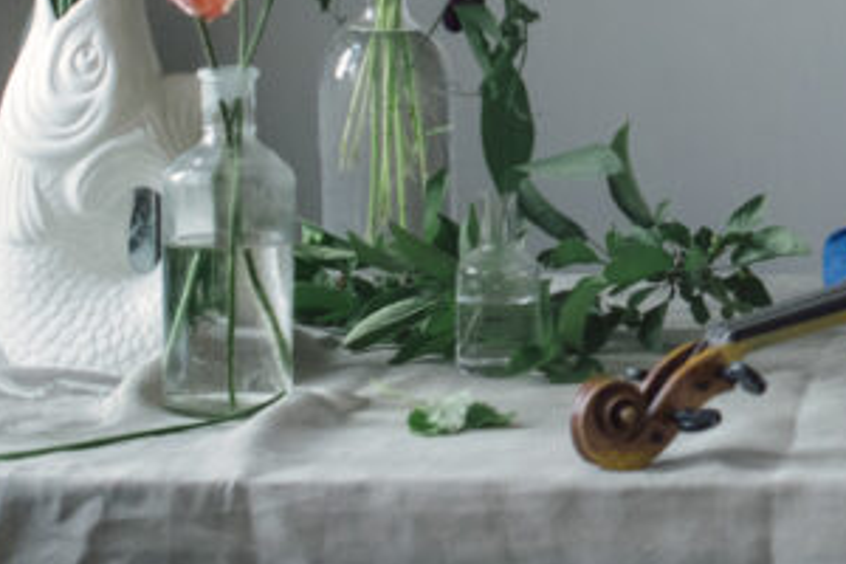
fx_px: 5005
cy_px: -309
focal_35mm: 213
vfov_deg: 6.4
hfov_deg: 9.4
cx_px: 1204
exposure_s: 1/160
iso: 640
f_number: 5
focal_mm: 50
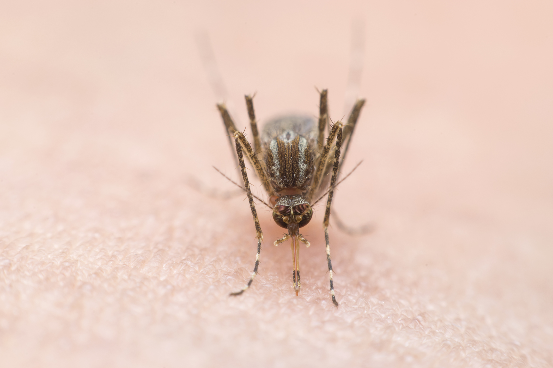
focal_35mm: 69
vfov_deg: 19.7
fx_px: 1060
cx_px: 276
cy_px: 184
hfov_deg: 29.2
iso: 125
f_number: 22
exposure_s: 1/125
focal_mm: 46
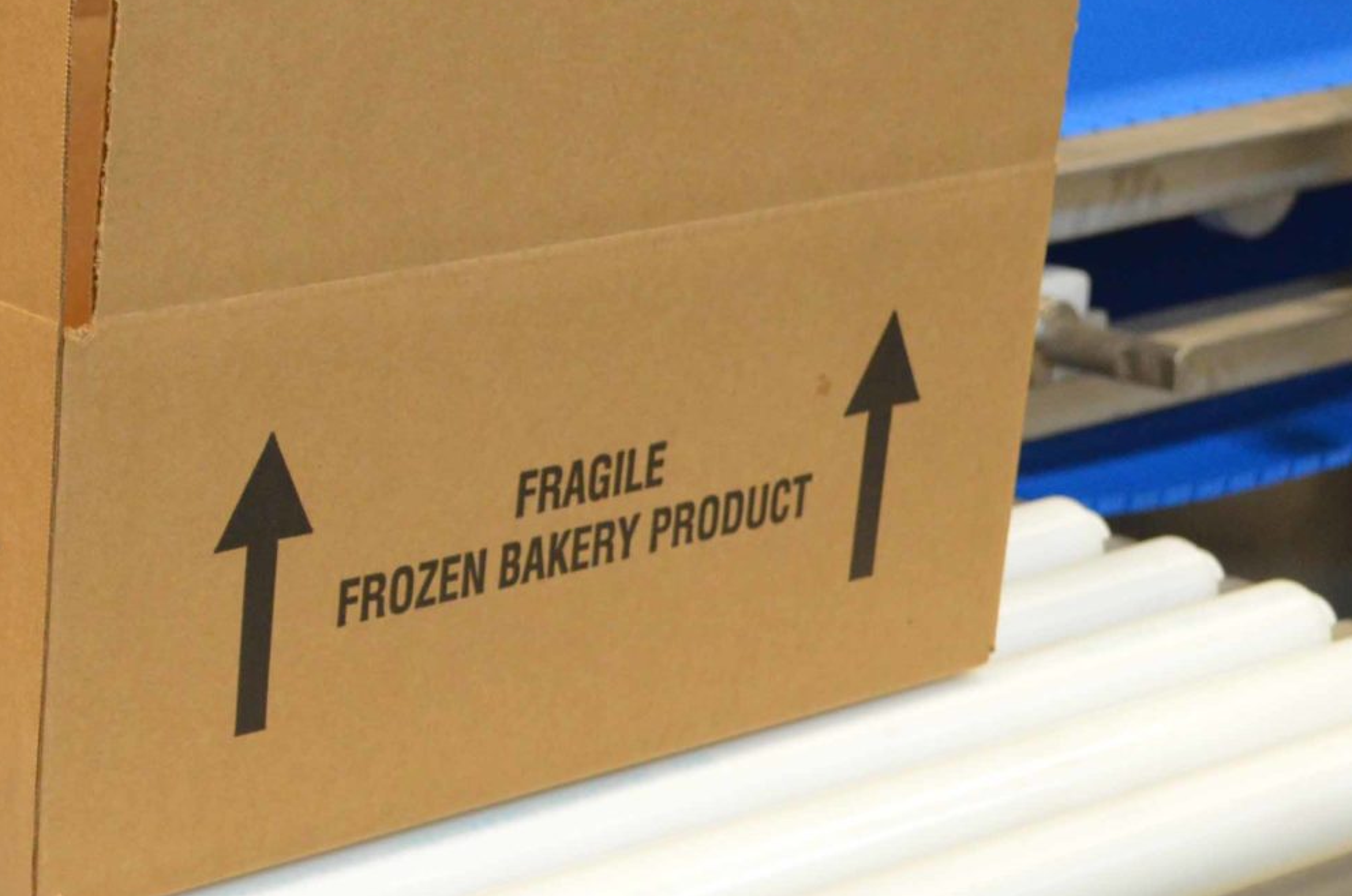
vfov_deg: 11.0
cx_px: 40
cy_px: 484
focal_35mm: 124
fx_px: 4649
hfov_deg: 16.3
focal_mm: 32
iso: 1100
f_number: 4.8
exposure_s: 1/30
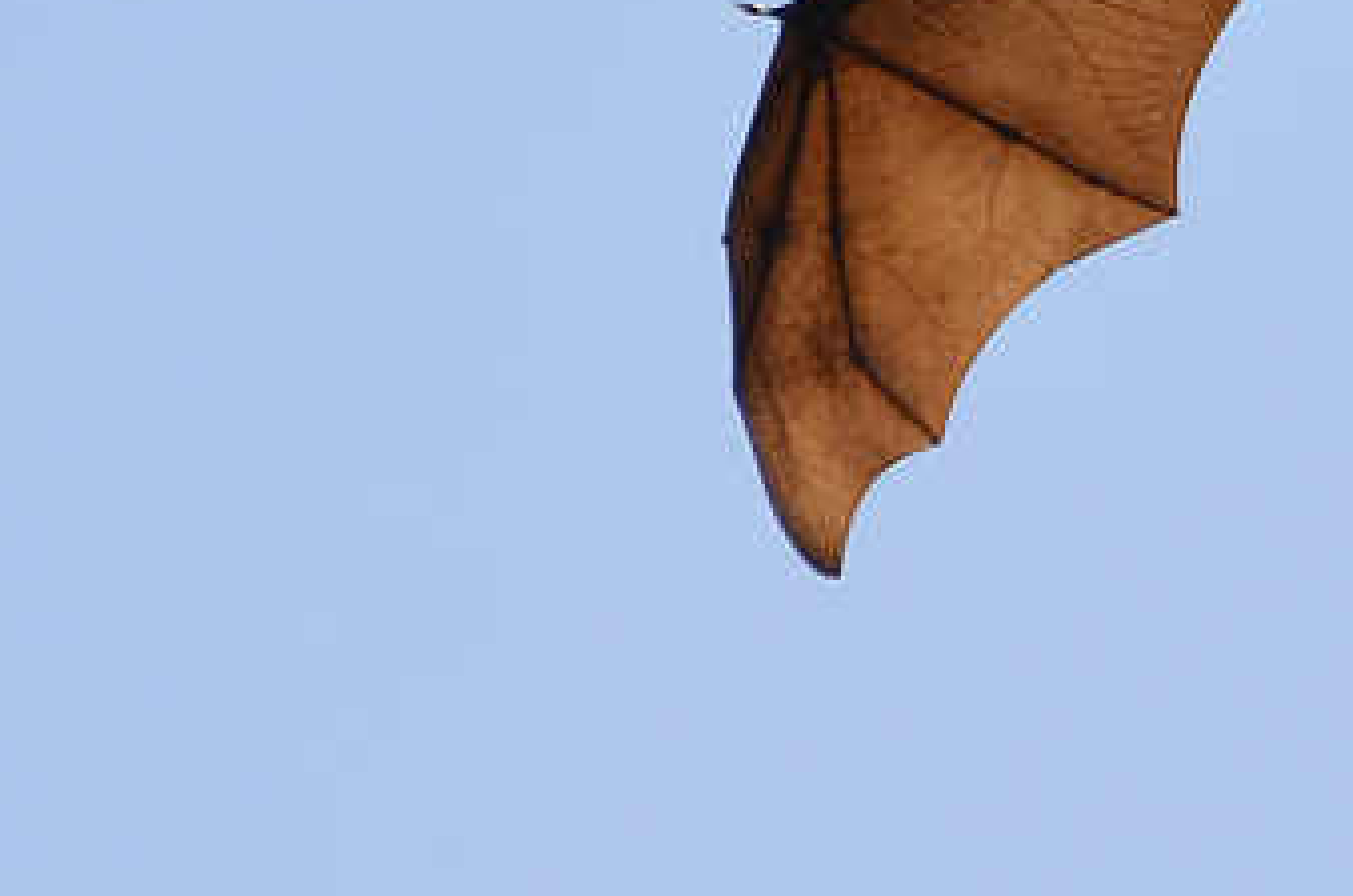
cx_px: 2160
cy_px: -268
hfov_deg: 1.1
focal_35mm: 1956
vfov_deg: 0.7
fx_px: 73374
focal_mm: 270
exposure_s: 1/1600
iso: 400
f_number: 6.3
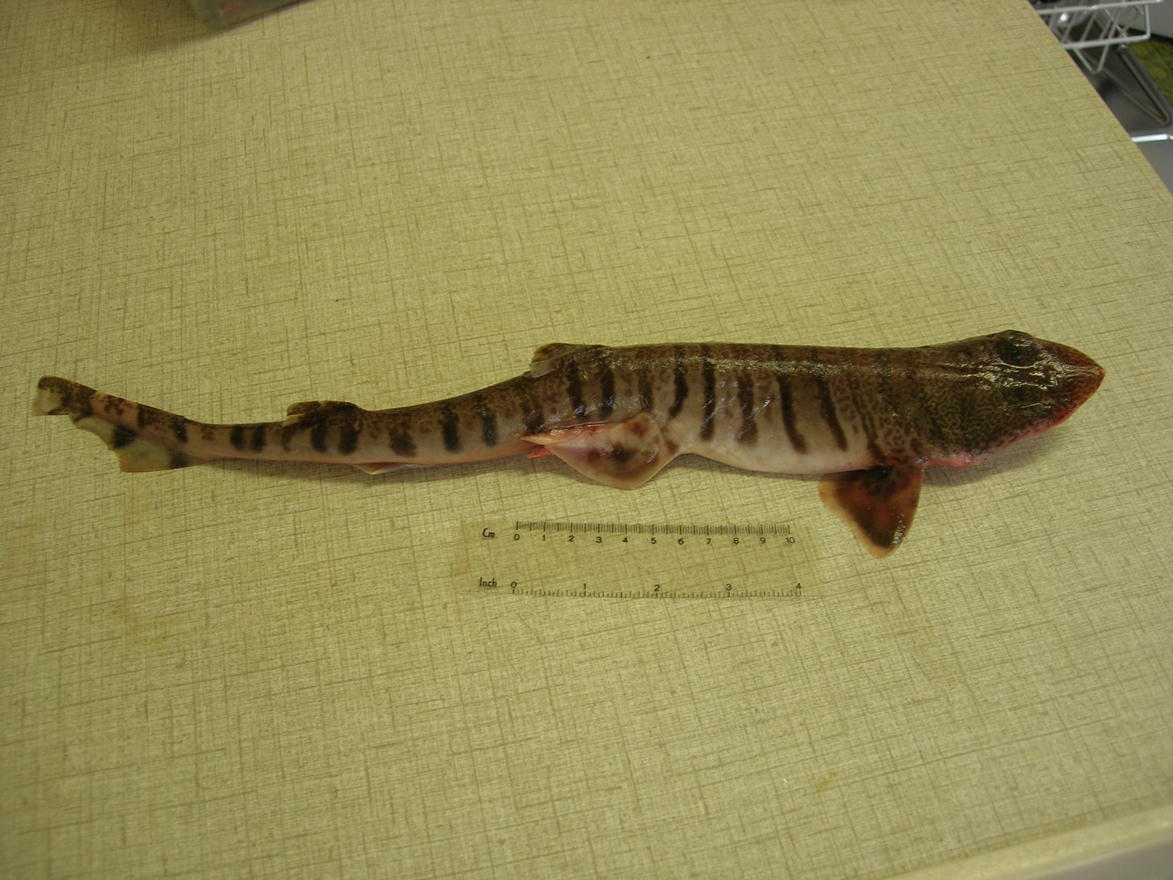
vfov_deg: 37.7
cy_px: 440
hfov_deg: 49.0
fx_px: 1288
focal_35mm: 38
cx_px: 586
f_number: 2.8
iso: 64
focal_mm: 7.8
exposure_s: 1/8.7
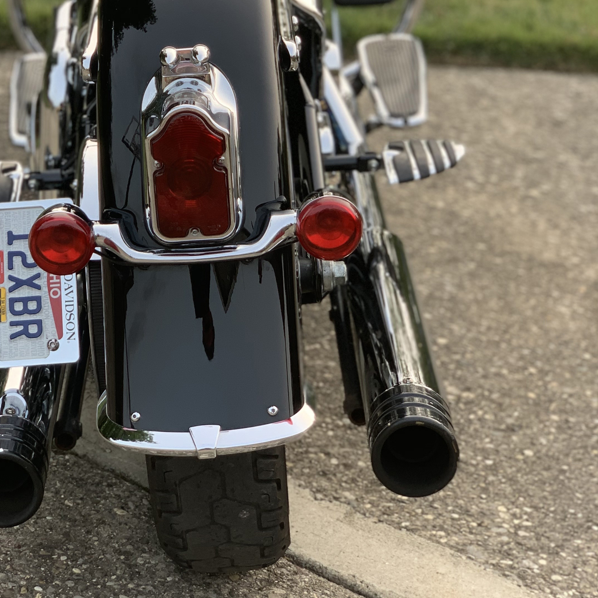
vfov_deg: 19.8
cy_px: 67
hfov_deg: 20.1
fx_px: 1681
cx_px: 181
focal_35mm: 86
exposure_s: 1/122
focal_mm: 6
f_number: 2.4
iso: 32
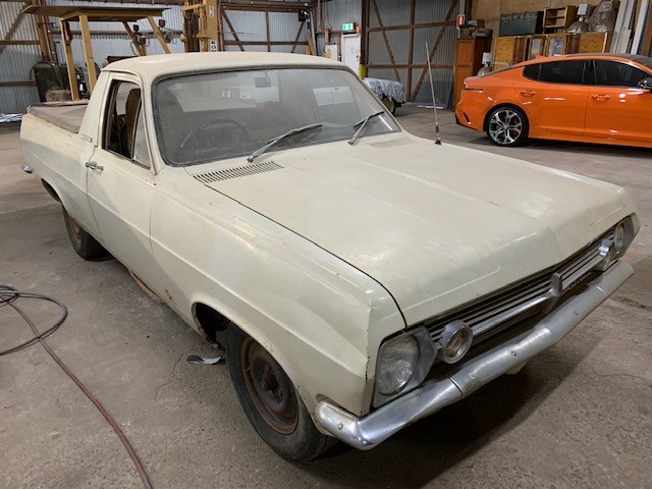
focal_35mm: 26
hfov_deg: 67.3
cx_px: 326
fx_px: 490
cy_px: 244
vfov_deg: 53.1
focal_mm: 4.25
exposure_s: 1/50
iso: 320
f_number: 1.8
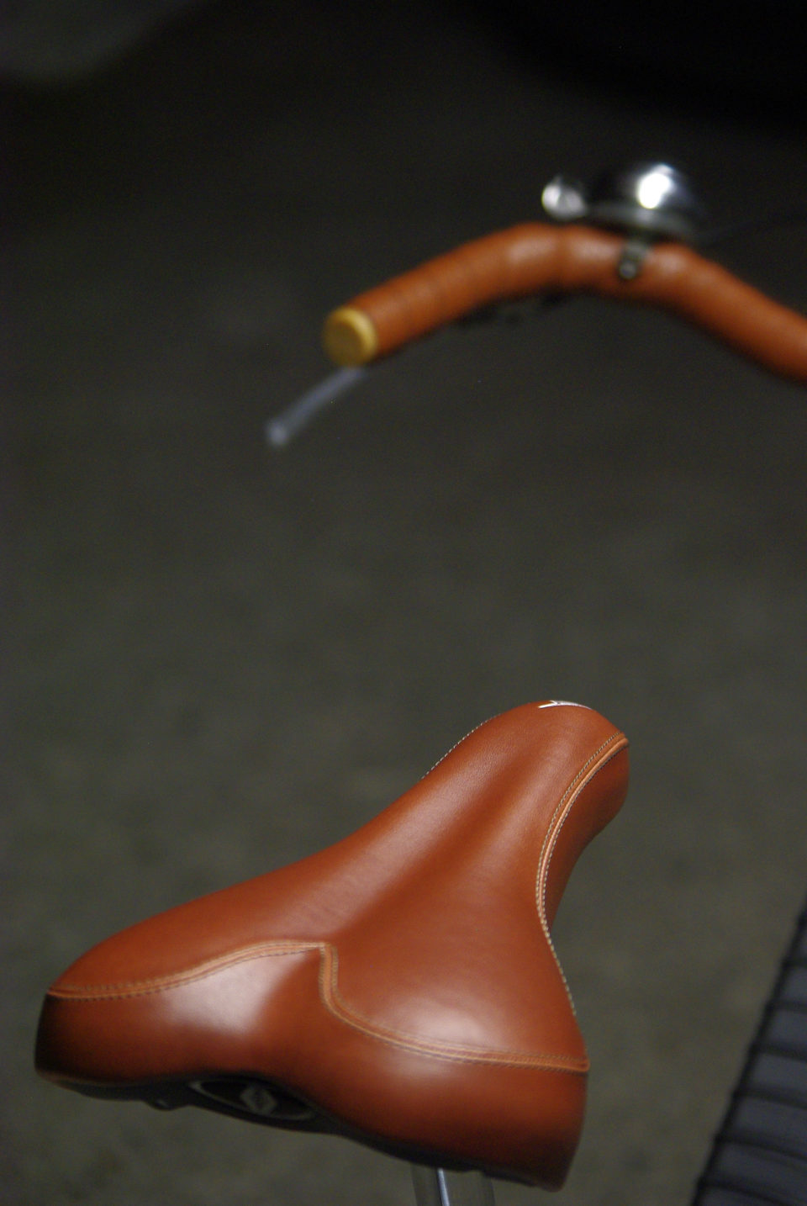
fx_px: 3420
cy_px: 603
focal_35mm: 102
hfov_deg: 13.5
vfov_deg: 20.0
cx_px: 404
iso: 800
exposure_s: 1/45
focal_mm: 68
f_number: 4.5
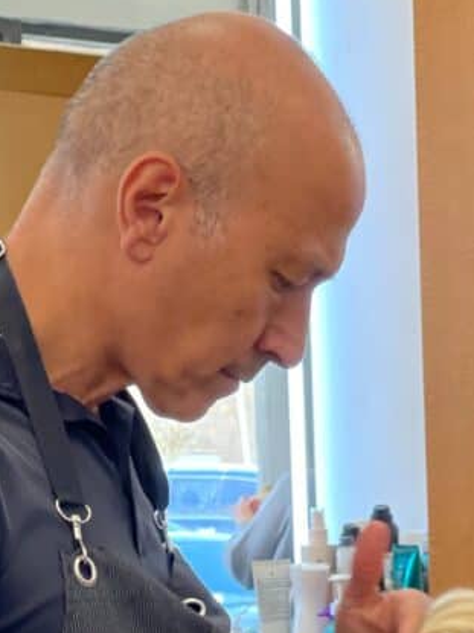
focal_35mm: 158
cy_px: 676
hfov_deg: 9.4
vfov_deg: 12.3
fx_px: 2886
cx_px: 265
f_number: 2.2
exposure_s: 1/120
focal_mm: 7.5
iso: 160
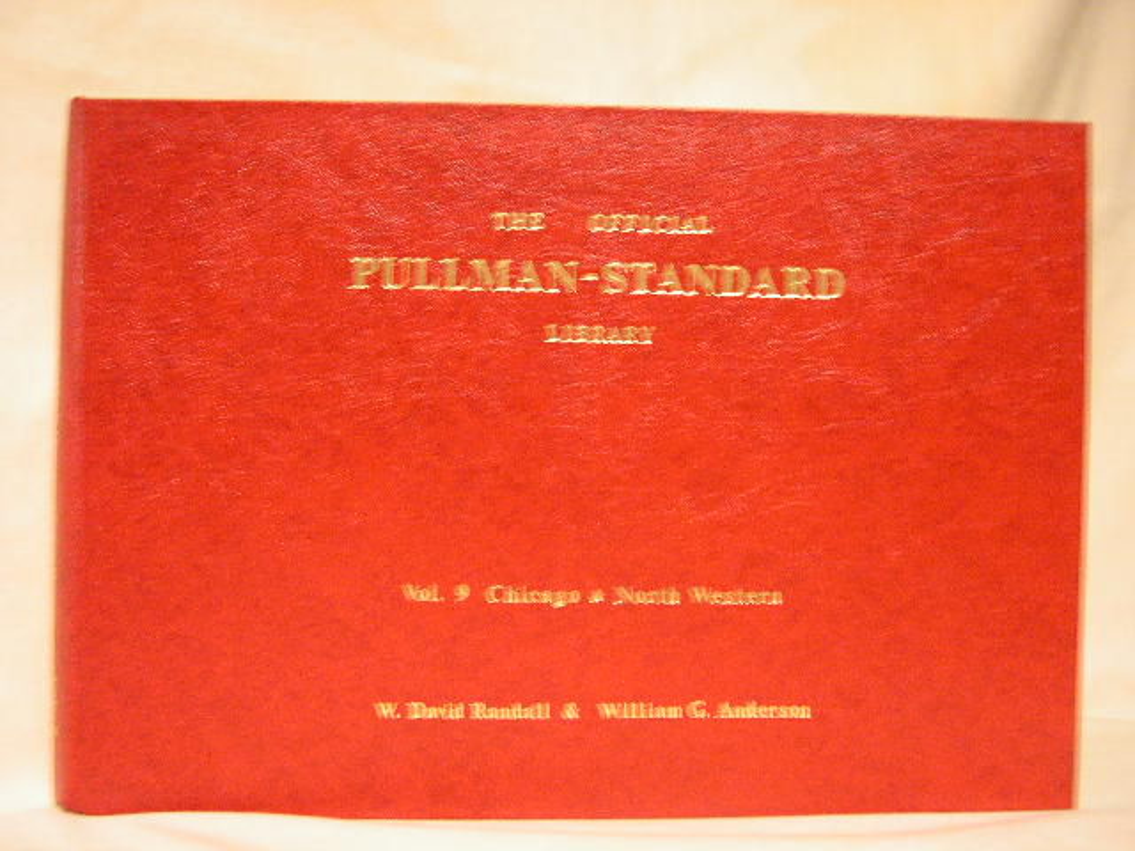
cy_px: 426
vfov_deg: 37.7
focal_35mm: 38
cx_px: 568
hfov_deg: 49.0
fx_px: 1246
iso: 400
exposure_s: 1/3
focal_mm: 8
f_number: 2.8
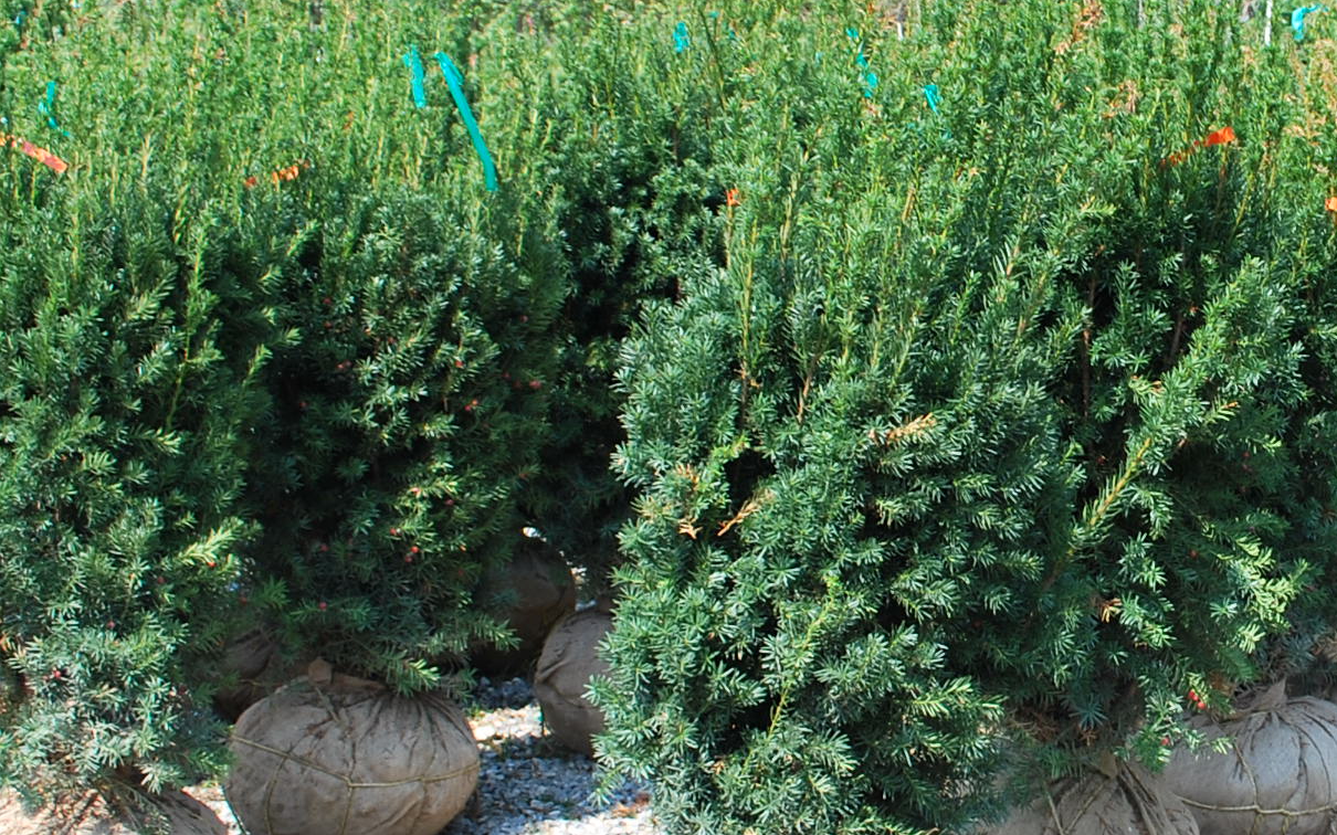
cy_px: 399
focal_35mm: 66
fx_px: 2405
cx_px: 1157
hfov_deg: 30.0
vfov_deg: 19.7
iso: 100
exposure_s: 1/160
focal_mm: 18
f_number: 6.3
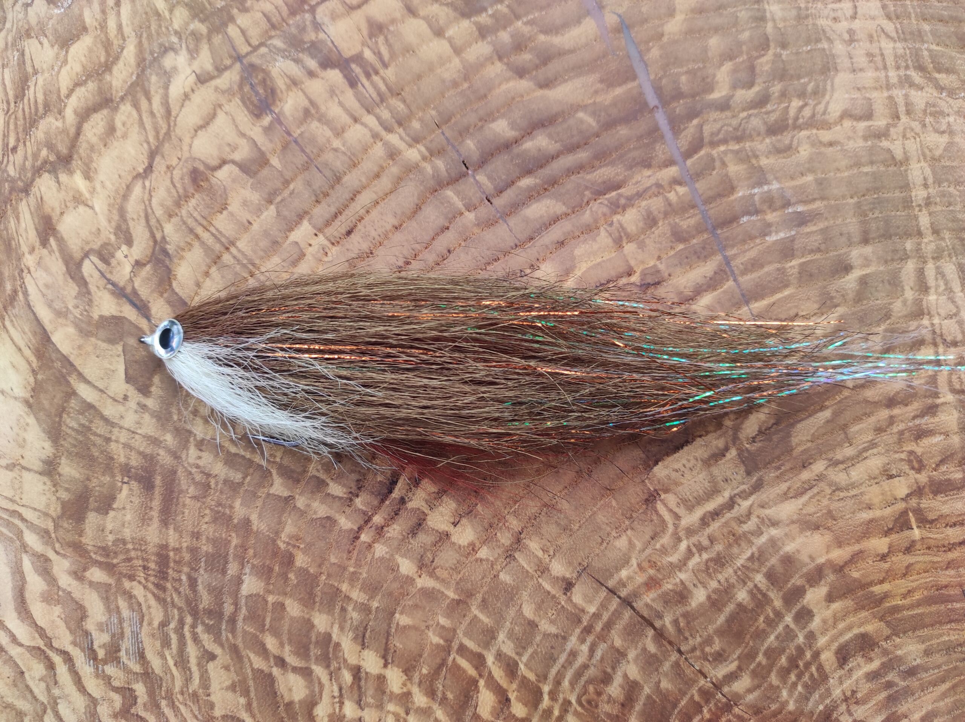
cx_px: 482
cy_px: 361
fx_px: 696
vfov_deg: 54.8
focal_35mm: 25
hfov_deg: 69.4
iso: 100
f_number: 1.89
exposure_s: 1/361
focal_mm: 5.43
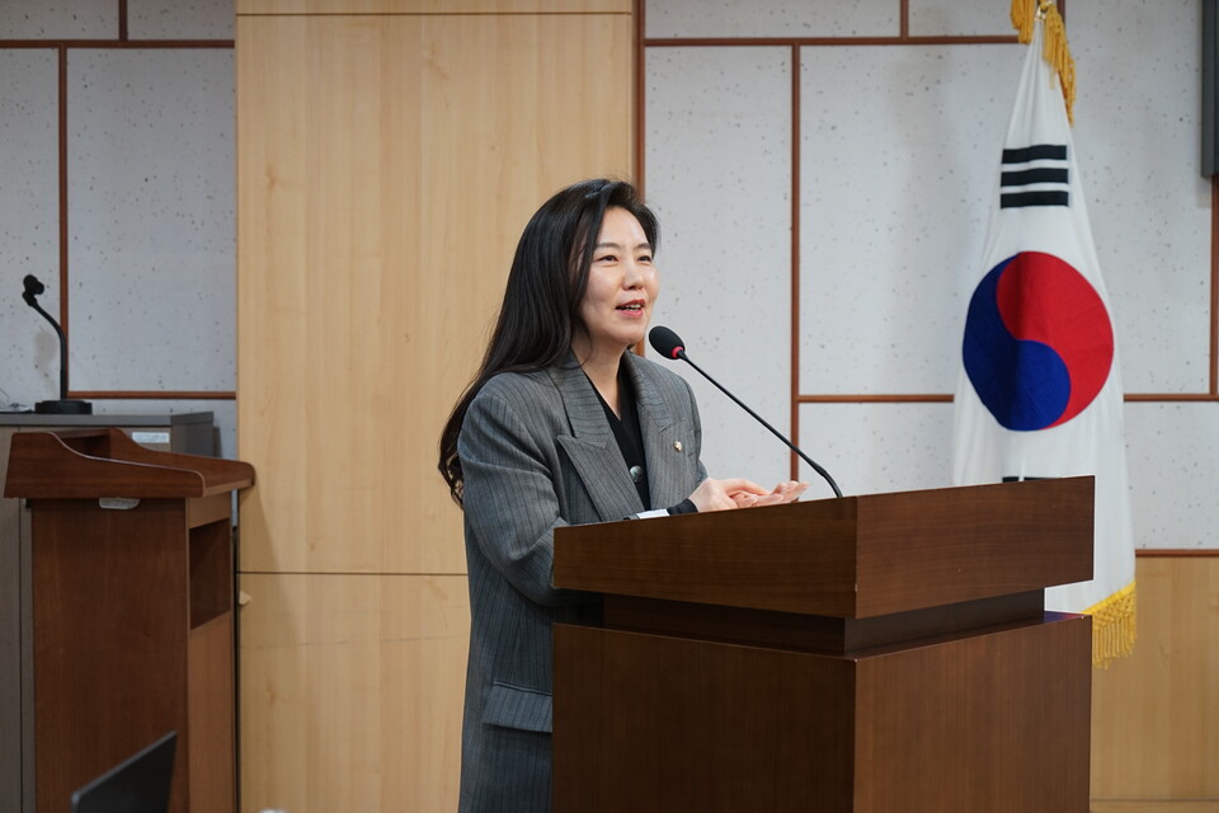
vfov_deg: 22.6
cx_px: 610
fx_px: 2032
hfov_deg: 33.4
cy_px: 406
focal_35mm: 60
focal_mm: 60
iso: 800
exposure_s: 1/160
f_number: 4
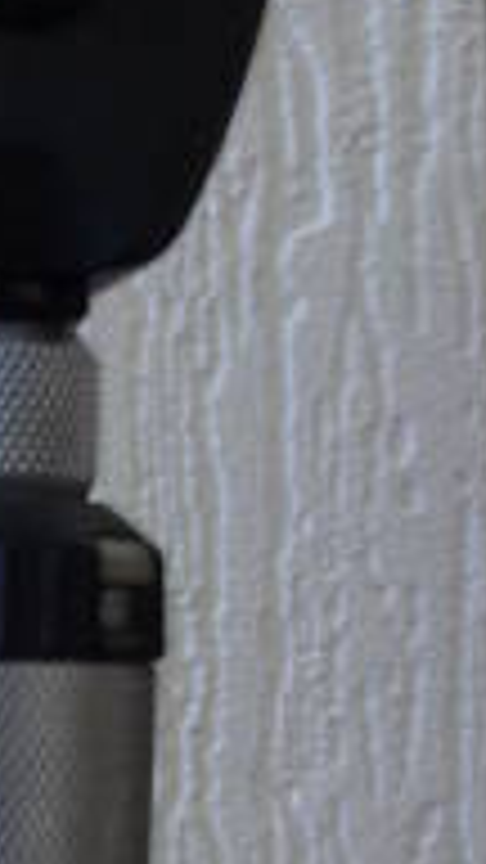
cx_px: -351
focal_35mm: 102
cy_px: 902
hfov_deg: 11.2
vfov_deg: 20.2
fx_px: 2337
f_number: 3.3
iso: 200
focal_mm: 4.3
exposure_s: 1/10
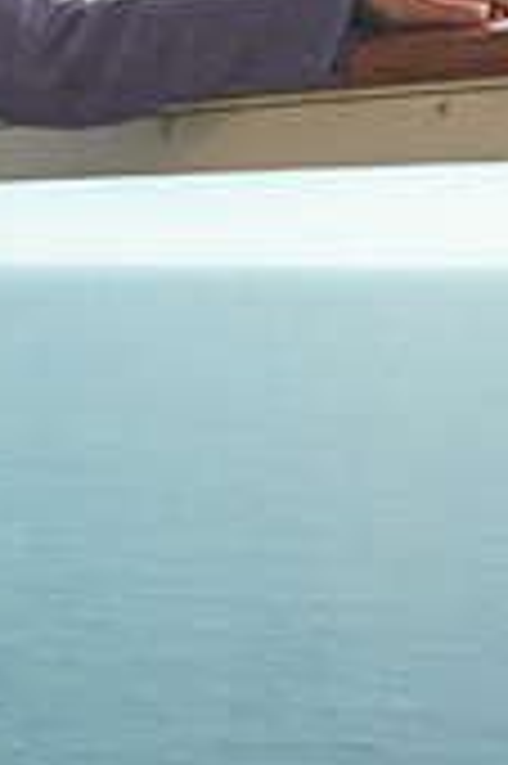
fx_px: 1961
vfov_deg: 22.0
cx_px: -101
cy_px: 423
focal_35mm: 92
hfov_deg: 14.3
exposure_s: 1/200
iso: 400
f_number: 4
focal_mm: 21
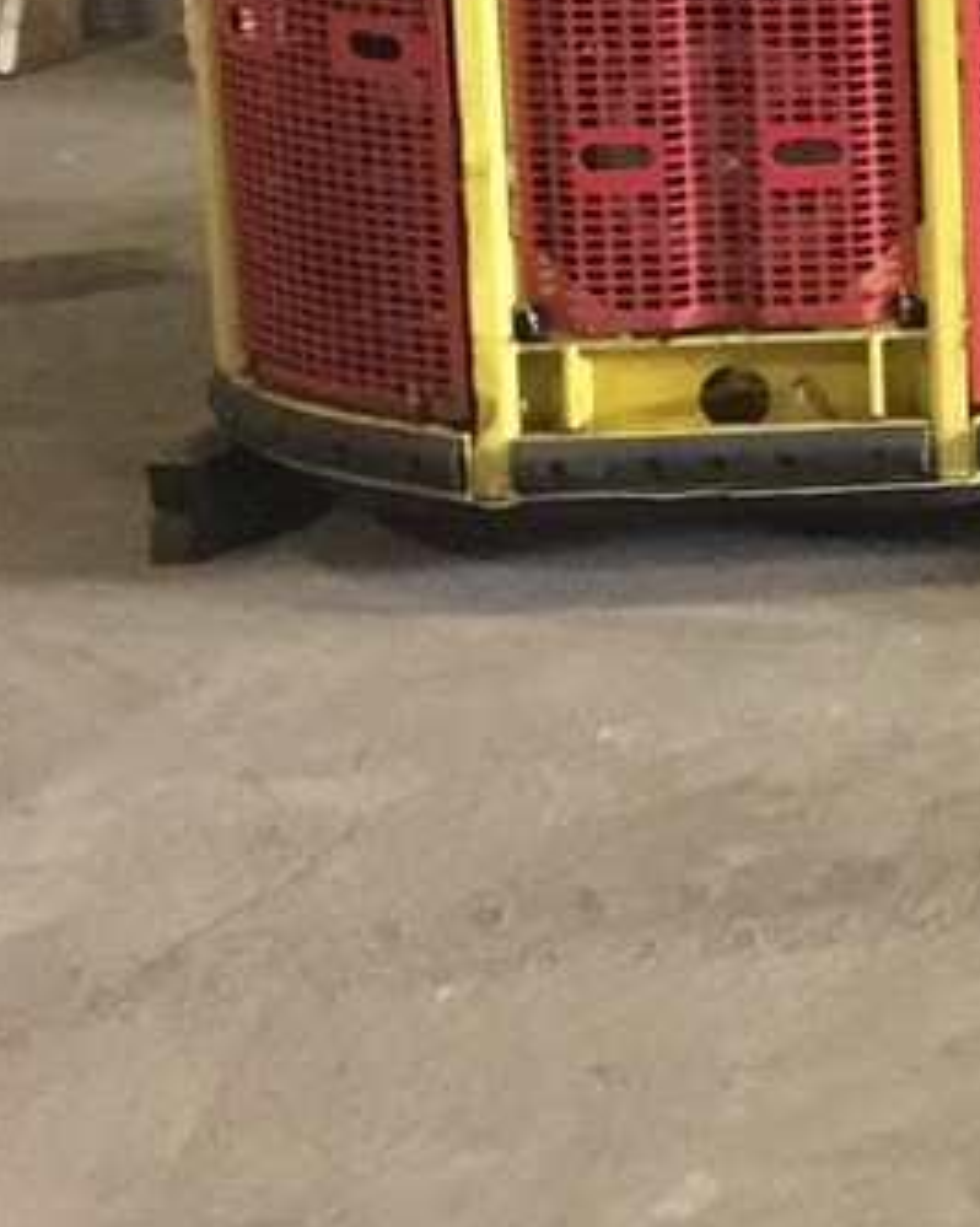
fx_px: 3701
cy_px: -111
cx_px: 2129
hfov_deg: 12.7
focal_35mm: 102
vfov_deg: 18.2
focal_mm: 4.15
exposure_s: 1/17
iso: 800
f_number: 2.2
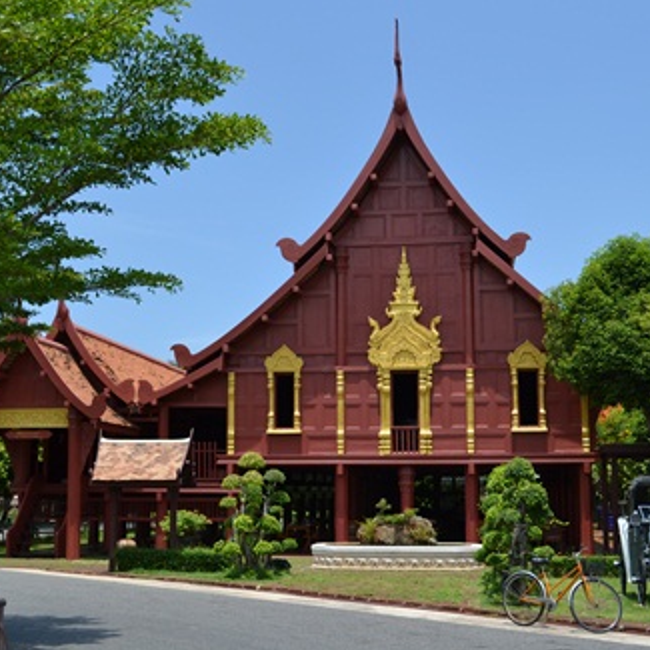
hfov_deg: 33.4
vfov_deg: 33.4
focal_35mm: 51
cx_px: 342
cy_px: 331
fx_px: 1083
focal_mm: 26
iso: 100
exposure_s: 1/250
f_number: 8
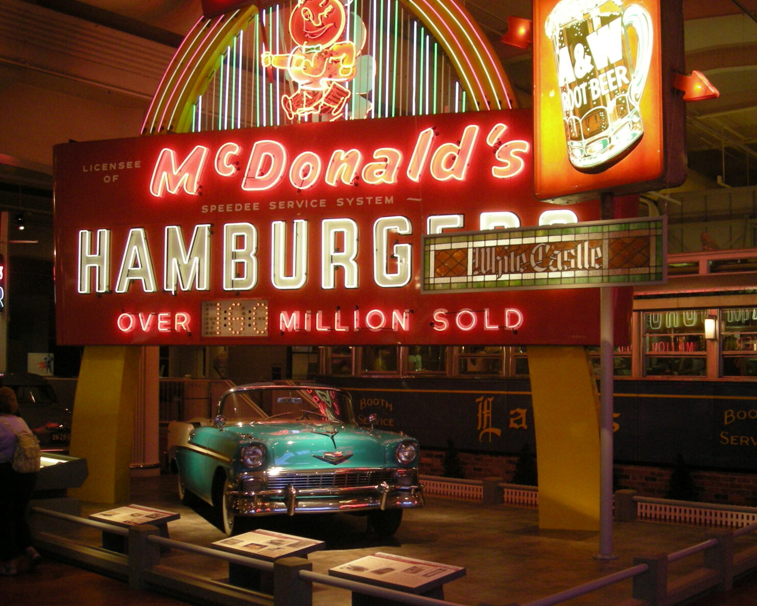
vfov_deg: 32.7
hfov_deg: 40.0
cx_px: 490
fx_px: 1031
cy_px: 327
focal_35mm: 46
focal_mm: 5.7
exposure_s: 1/60
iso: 208
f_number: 2.8
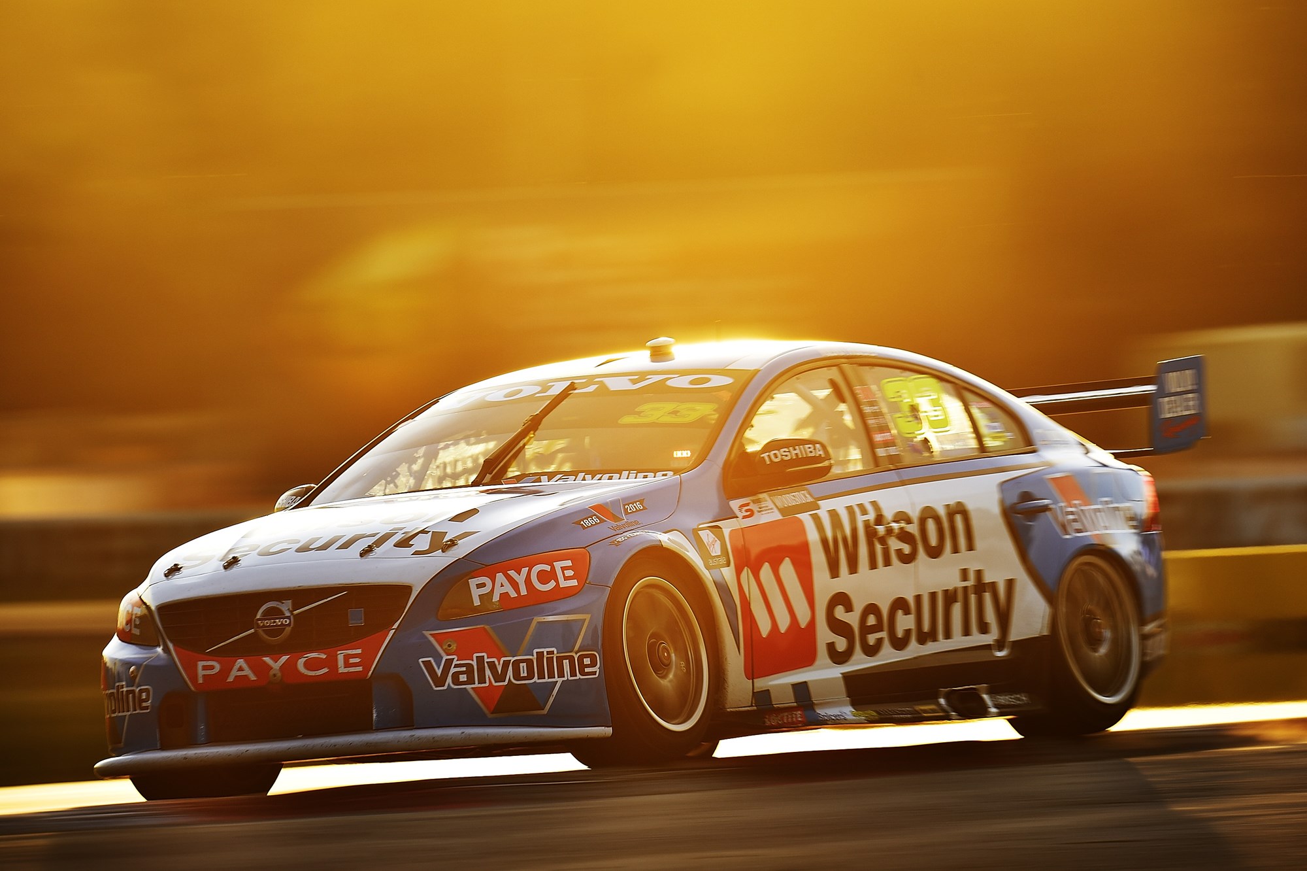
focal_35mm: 500
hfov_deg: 4.1
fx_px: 18146
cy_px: 436
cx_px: 654
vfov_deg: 2.7
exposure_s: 1/80
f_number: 7.1
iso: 64
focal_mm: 500
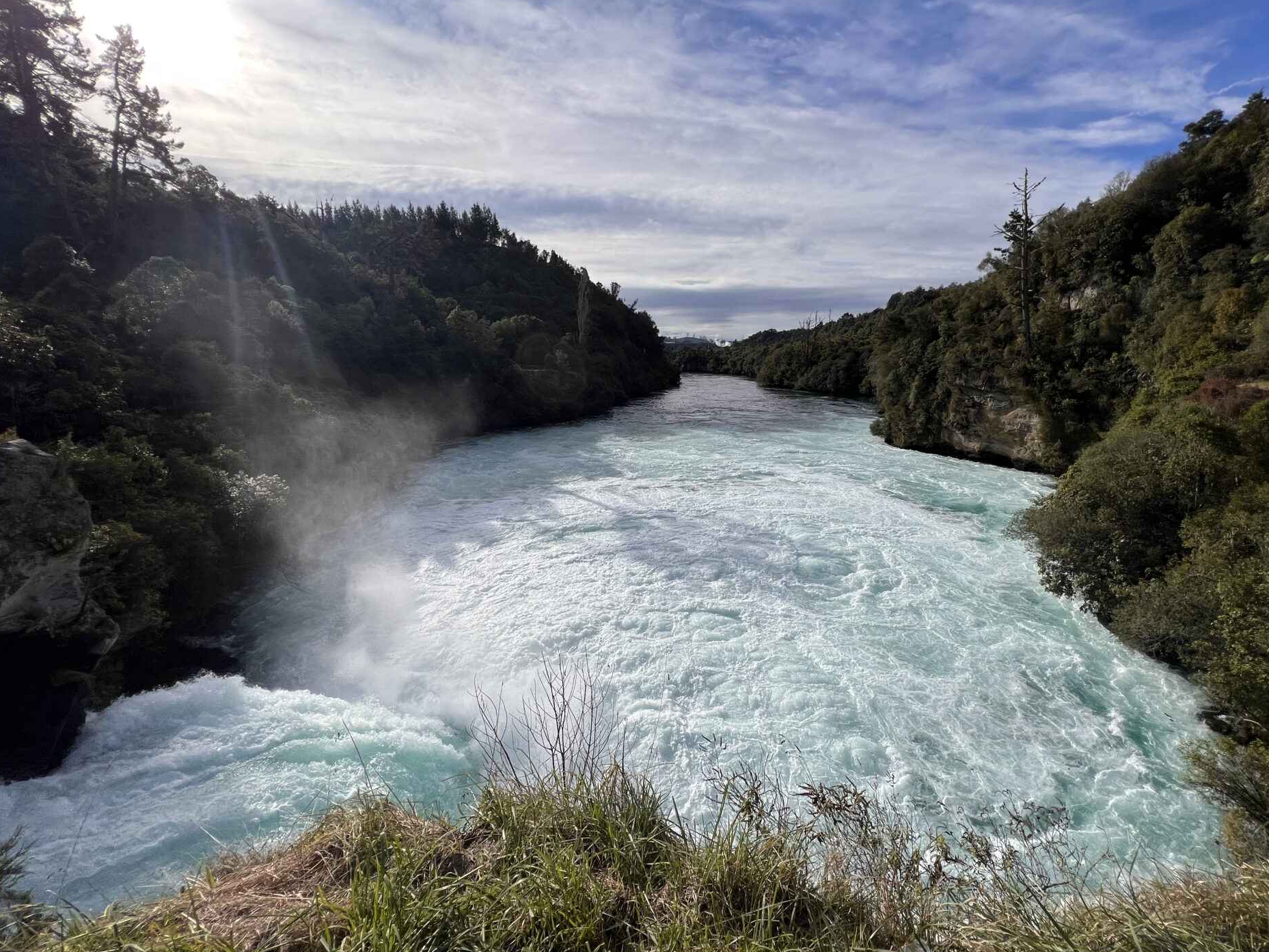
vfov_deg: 85.7
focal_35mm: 14
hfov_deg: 102.0
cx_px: 664
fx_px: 513
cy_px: 475
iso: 32
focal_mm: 1.57
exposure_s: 1/2950
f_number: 1.8
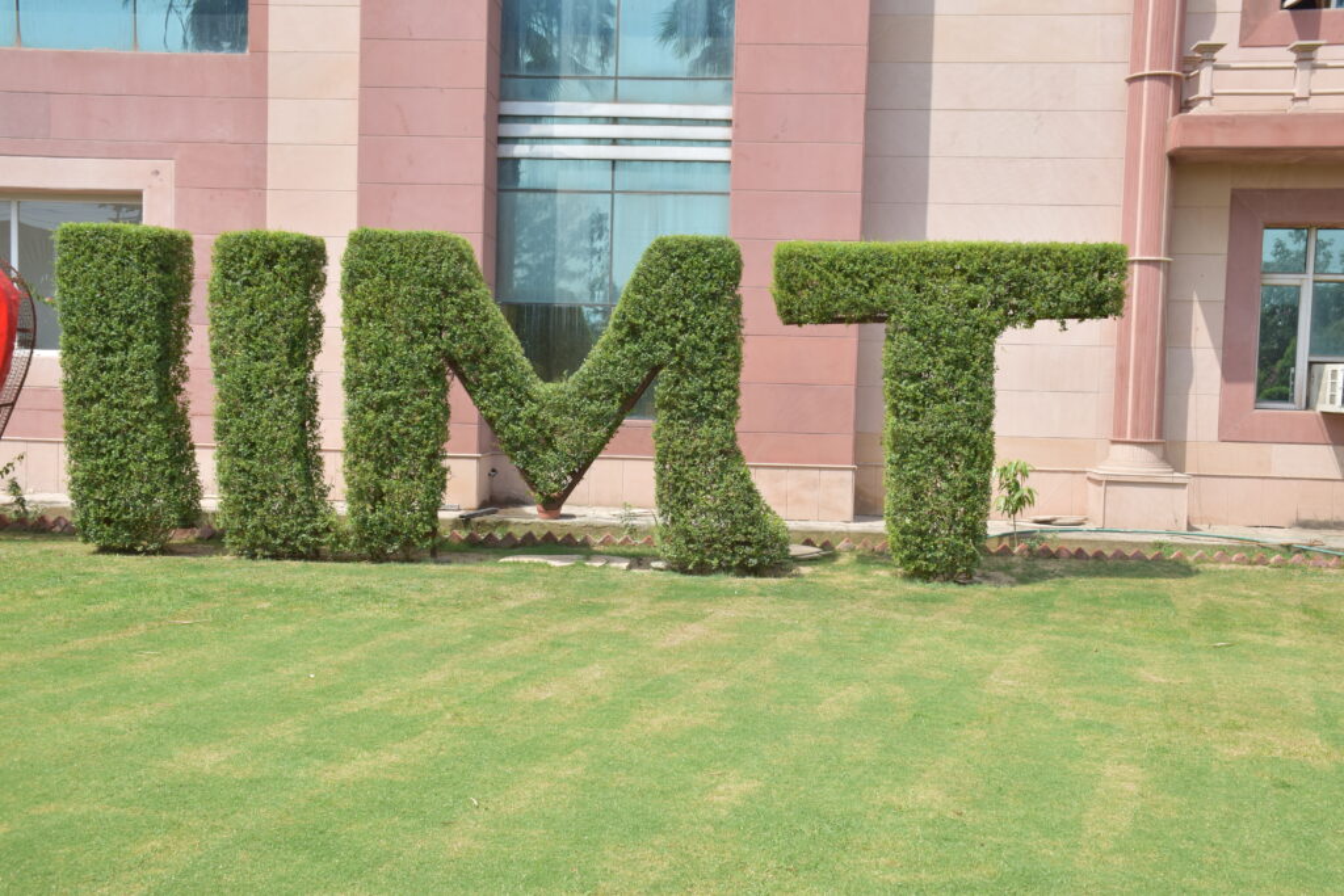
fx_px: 1344
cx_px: 672
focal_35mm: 36
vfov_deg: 36.9
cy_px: 448
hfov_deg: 53.1
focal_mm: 24
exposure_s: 1/400
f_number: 9
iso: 320
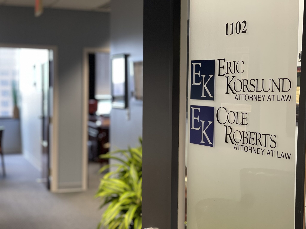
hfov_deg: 30.3
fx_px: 566
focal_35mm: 64
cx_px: 153
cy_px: 114
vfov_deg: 22.9
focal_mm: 7.5
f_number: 2.2
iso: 160
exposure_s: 1/39
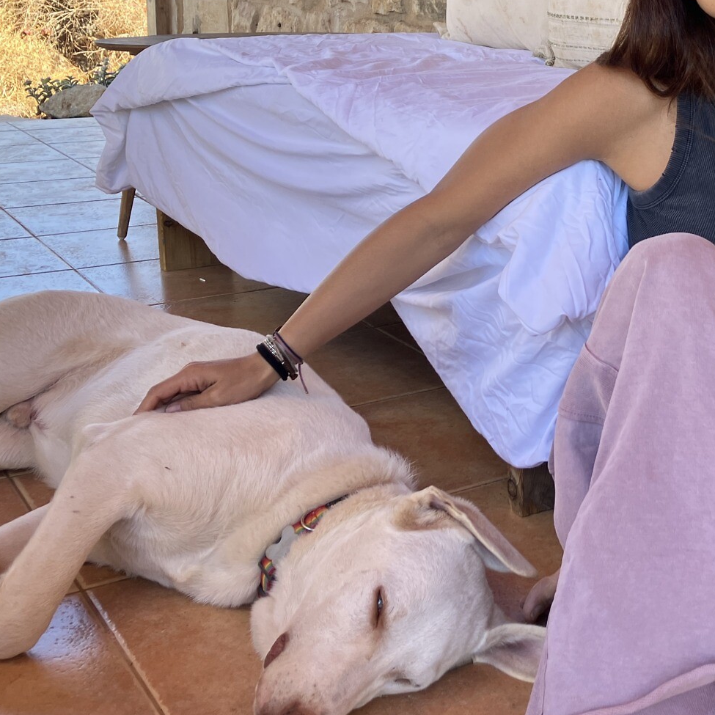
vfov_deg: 32.4
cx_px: 571
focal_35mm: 52
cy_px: 216
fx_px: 1215
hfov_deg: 31.9
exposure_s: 1/139
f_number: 1.8
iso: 25
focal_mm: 3.99
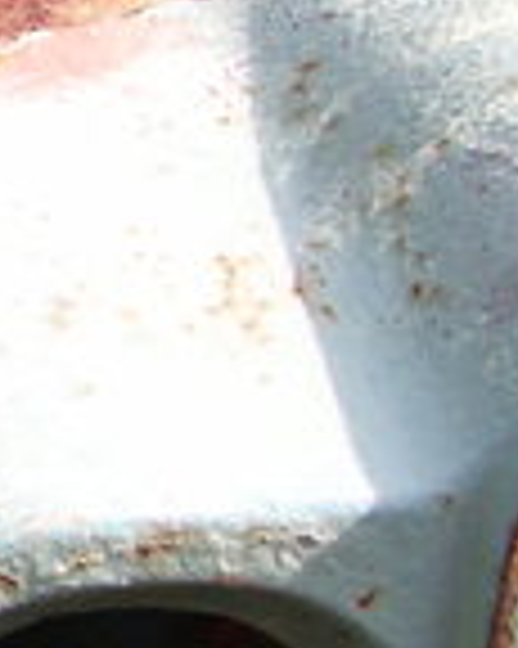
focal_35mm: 159
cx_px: -707
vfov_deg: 12.1
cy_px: 225
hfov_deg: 8.8
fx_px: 3050
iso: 80
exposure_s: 1/250
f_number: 2.7
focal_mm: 5.6
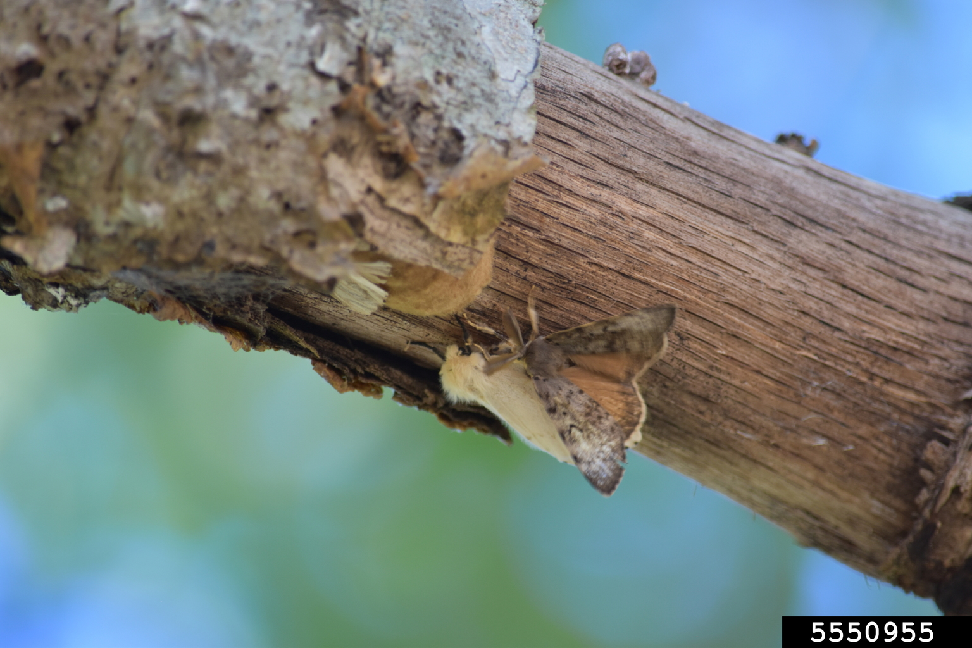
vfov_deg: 3.1
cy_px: 324
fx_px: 12149
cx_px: 486
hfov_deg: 4.6
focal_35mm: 450
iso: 400
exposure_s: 1/80
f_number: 5.6
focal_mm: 300
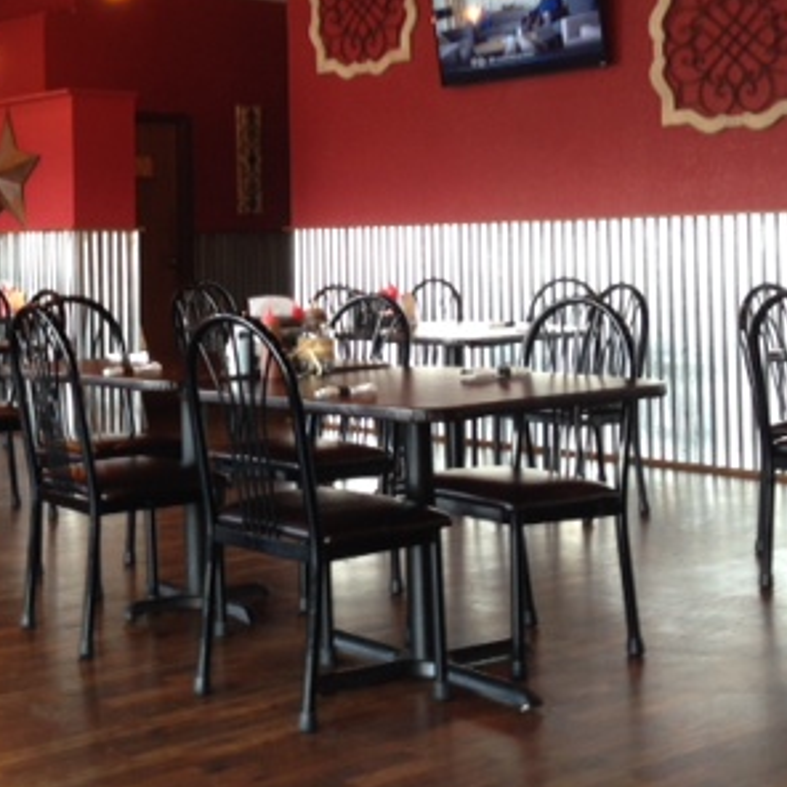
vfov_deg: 27.1
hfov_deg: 26.4
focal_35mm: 63
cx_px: 88
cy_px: 234
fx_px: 1620
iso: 80
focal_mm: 4.12
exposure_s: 1/20
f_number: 2.4
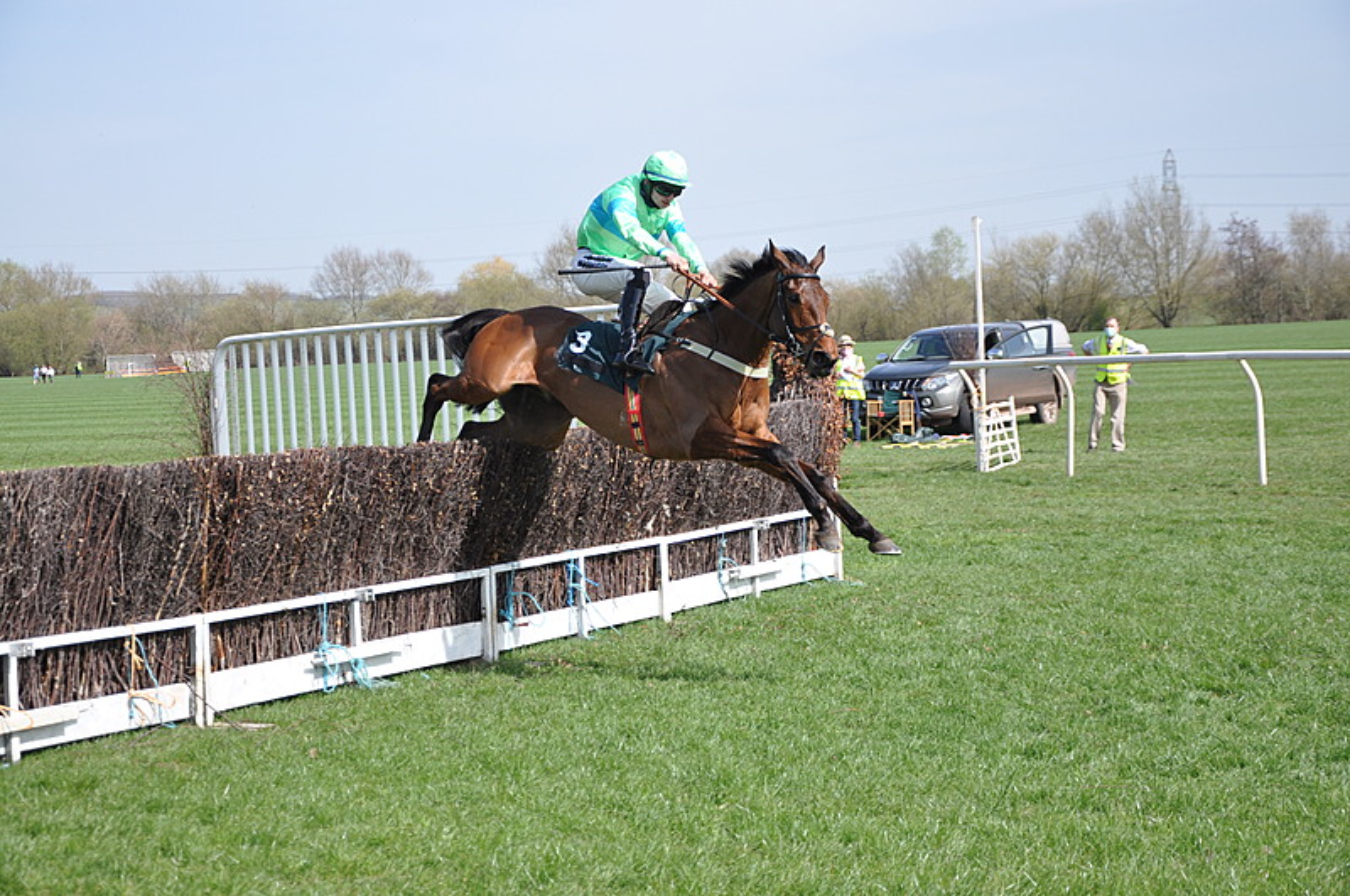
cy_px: 448
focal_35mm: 72
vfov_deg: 18.9
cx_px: 675
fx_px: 2696
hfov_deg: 28.1
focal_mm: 48
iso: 400
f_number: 5.6
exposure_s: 1/1600
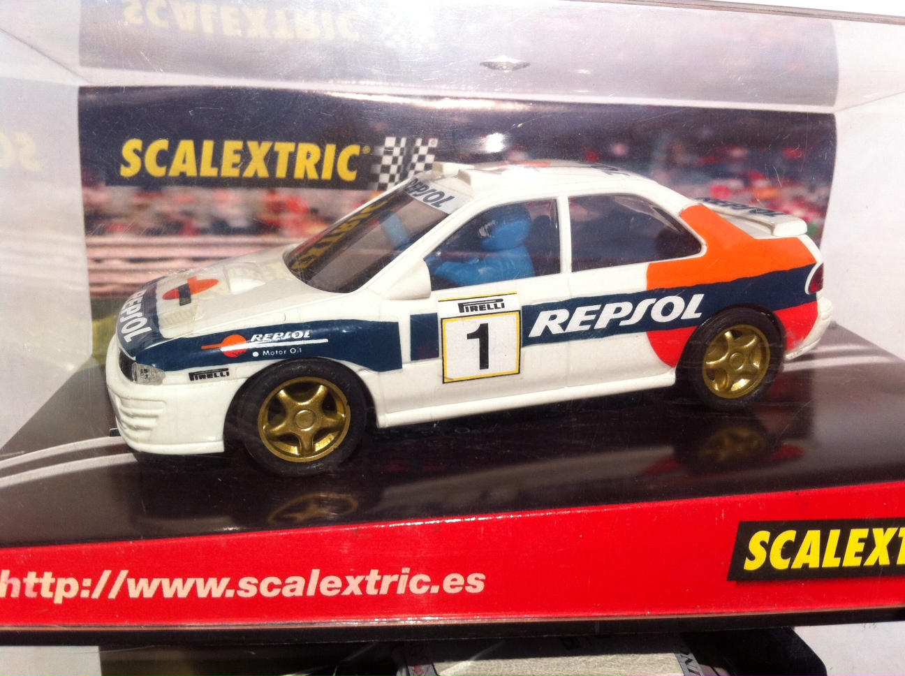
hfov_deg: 52.7
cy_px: 338
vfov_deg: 40.6
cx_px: 452
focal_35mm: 35
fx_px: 914
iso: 80
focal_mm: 3.85
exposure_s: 1/2742
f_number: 2.8
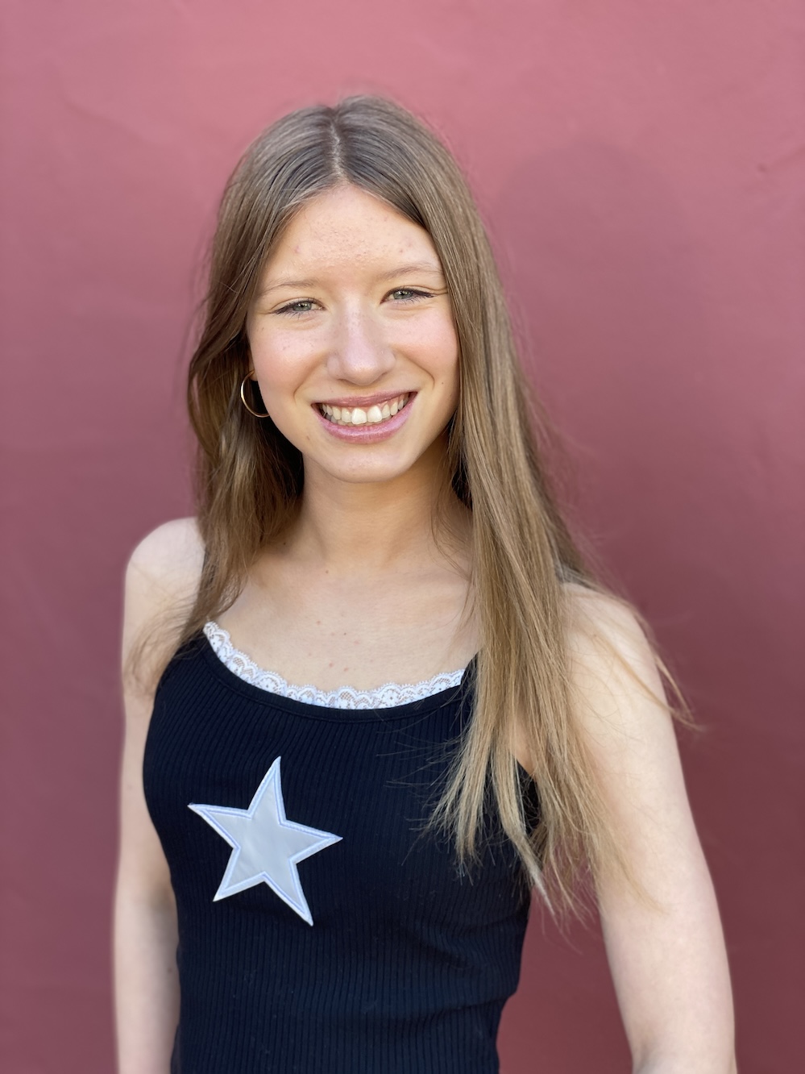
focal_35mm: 52
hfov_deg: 28.0
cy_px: 537
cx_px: 402
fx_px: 1612
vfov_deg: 36.8
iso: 32
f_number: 2
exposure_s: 1/122
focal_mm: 6
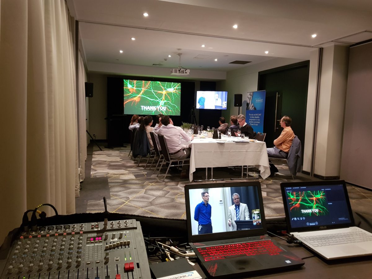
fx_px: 279
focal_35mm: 26
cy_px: 140
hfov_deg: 67.3
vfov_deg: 53.1
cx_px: 186
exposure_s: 1/20
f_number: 1.7
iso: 250
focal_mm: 4.2
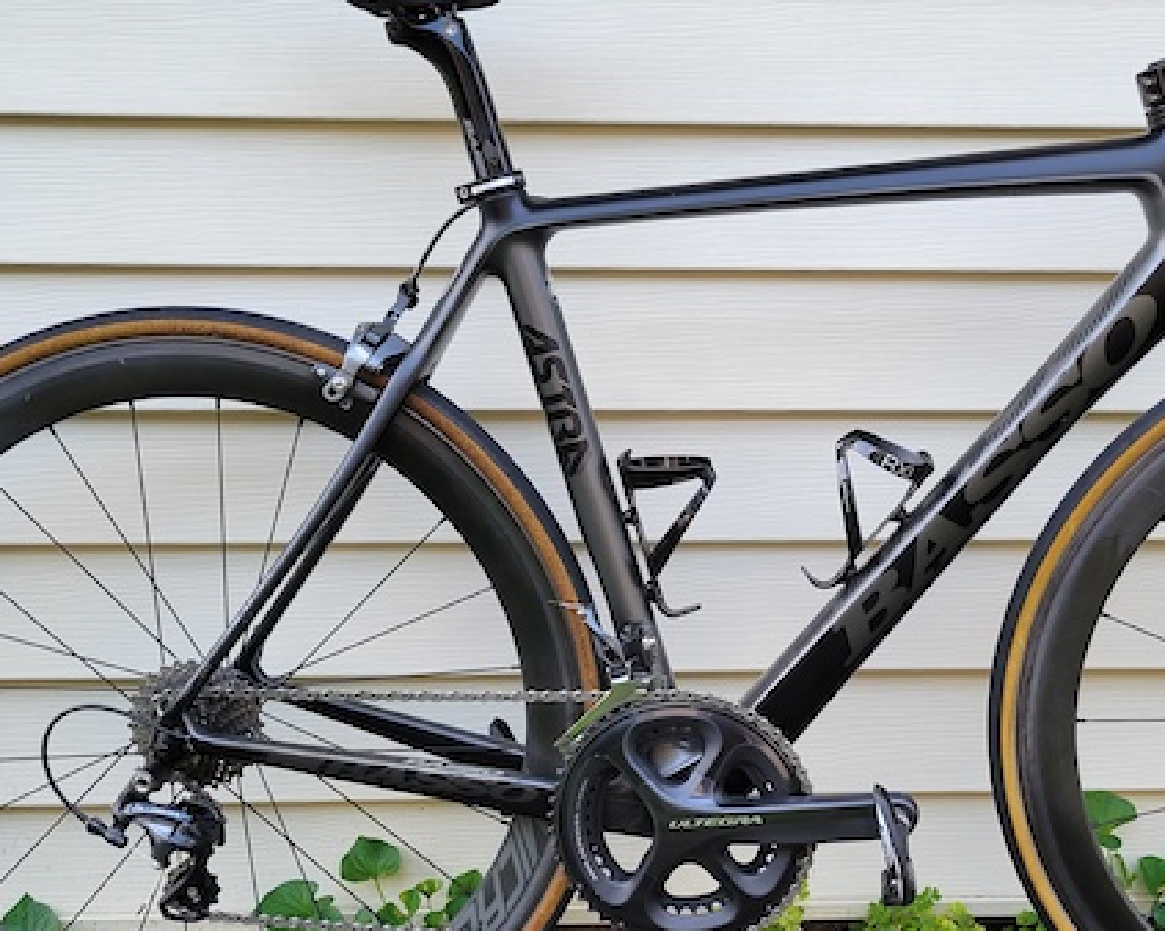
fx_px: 1654
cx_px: 790
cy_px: 515
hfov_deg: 38.3
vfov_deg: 31.4
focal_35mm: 48
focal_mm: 5.4
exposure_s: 1/120
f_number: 1.8
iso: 100
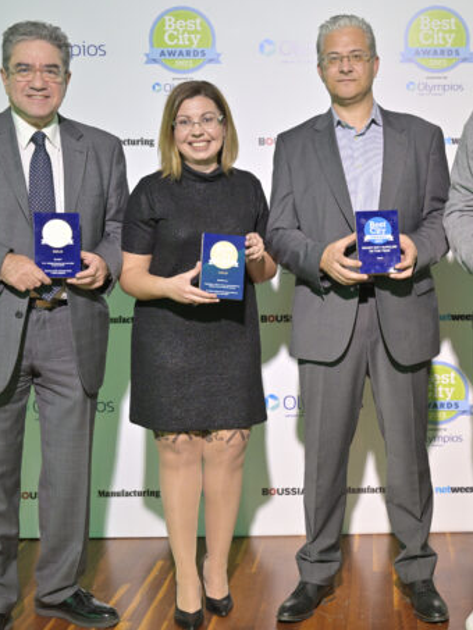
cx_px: 384
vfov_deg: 33.8
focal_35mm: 57
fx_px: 1038
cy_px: 307
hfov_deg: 25.2
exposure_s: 1/160
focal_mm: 35
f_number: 4
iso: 1000
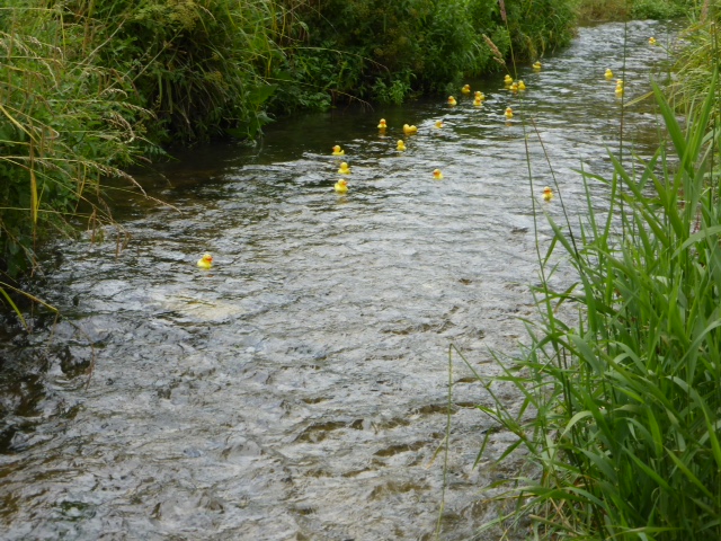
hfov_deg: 23.0
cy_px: 270
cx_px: 360
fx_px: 1770
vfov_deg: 17.4
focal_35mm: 85
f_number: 5.1
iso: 125
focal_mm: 14.2
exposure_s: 1/250
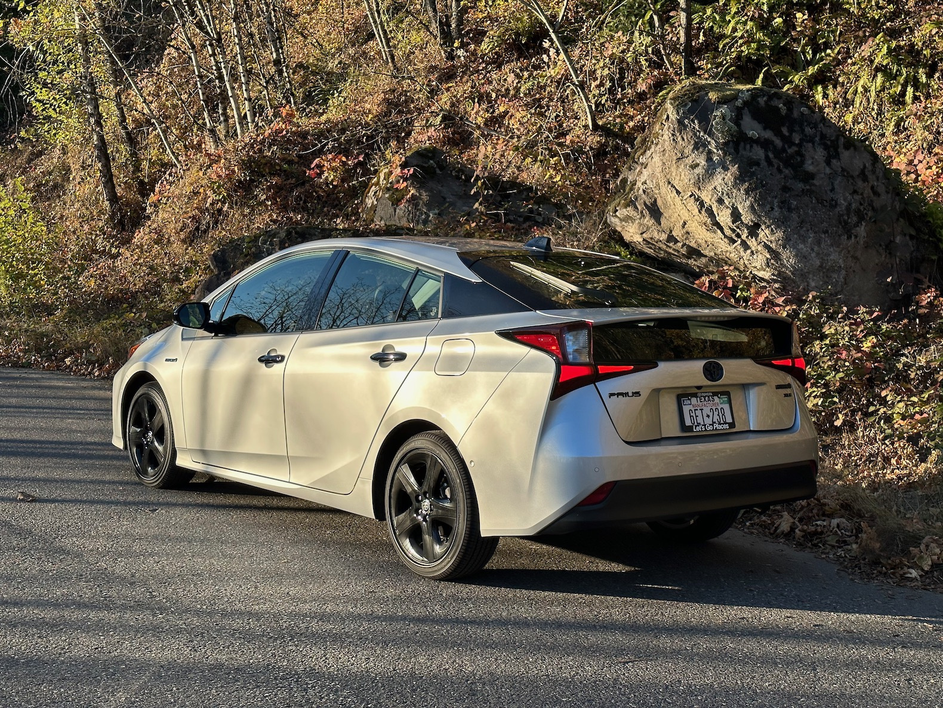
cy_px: 354
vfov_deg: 30.3
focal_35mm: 48
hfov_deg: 39.7
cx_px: 472
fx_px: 1308
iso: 64
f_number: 1.78
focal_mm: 6.86
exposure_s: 1/1916
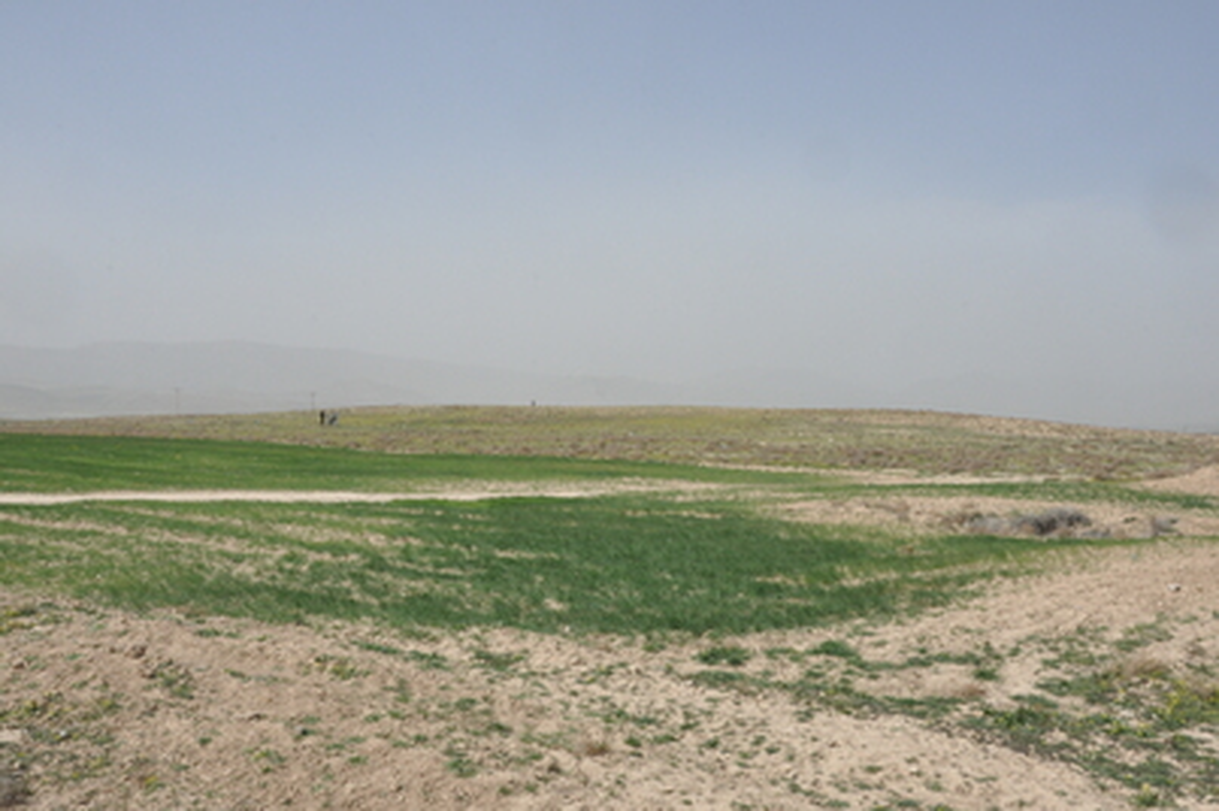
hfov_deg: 53.2
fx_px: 1218
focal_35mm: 36
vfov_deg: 36.8
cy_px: 406
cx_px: 610
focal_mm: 24
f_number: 25
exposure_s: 1/400
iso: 800
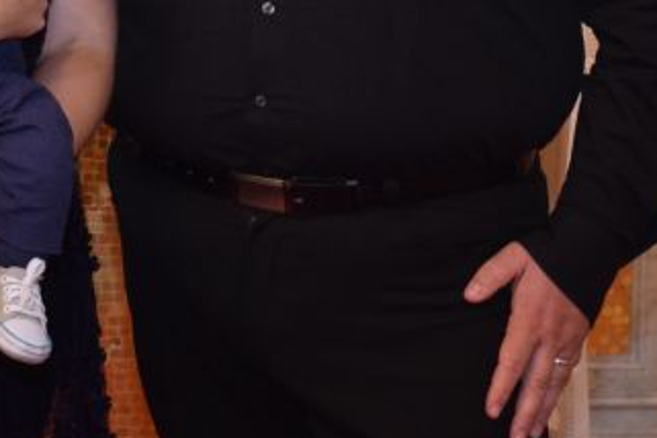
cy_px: -170
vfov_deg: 7.8
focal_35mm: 174
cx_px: 137
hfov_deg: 11.8
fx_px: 3173
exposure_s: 1/60
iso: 1600
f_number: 4.2
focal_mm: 31
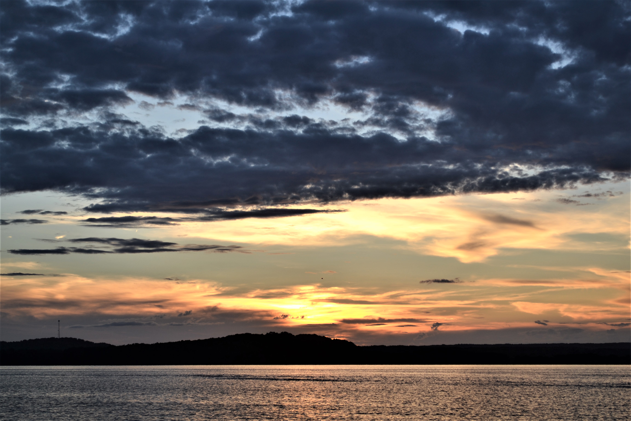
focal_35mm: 82
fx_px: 1446
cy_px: 210
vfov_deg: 16.6
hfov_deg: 24.6
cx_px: 316
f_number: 6.3
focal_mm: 55
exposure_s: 1/200
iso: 100
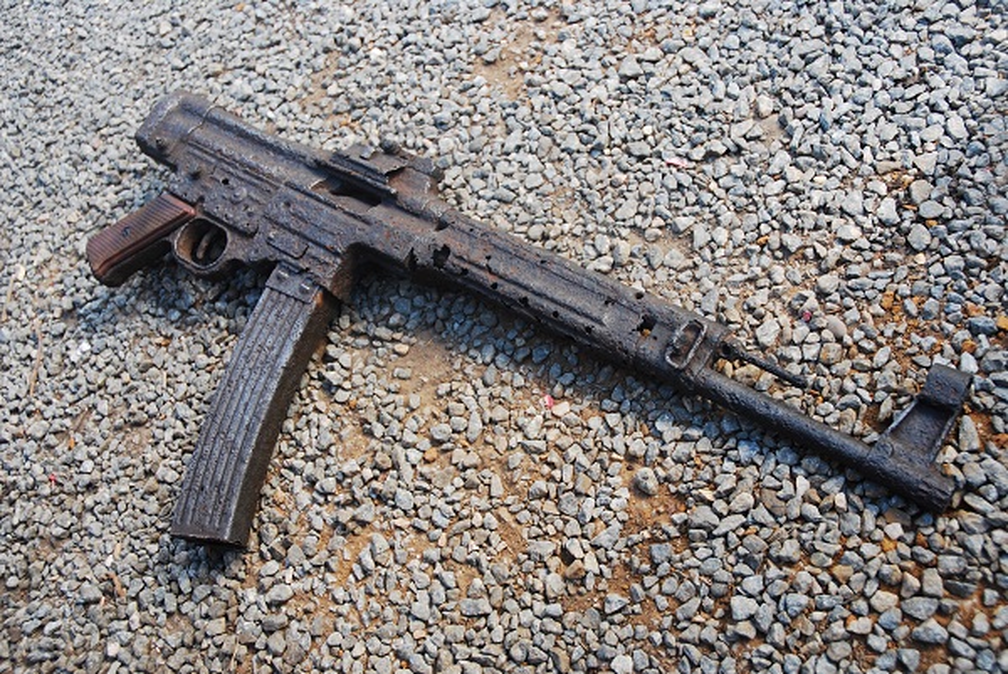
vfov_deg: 36.9
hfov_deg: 53.1
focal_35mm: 36
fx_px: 1009
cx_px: 504
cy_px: 337
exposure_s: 1/100
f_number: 5
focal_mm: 24
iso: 200
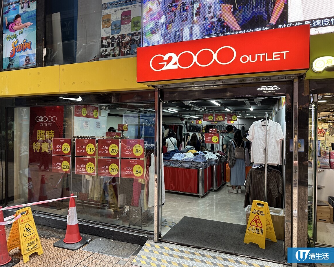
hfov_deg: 65.9
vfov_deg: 54.9
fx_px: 257
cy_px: 130
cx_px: 151
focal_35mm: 26
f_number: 1.78
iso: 160
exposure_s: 1/120
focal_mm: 6.86
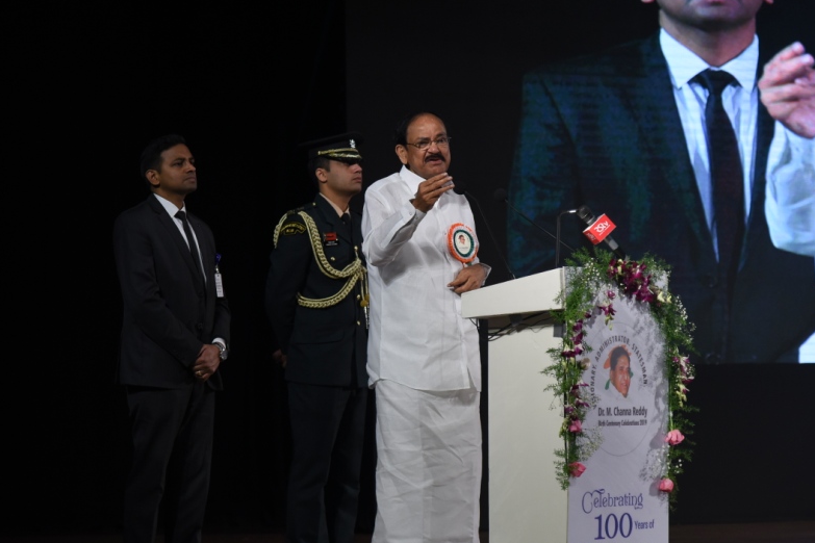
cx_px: 411
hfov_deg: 13.1
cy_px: 298
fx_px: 3554
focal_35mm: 157
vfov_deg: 8.7
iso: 1000
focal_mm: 120
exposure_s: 1/125
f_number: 4
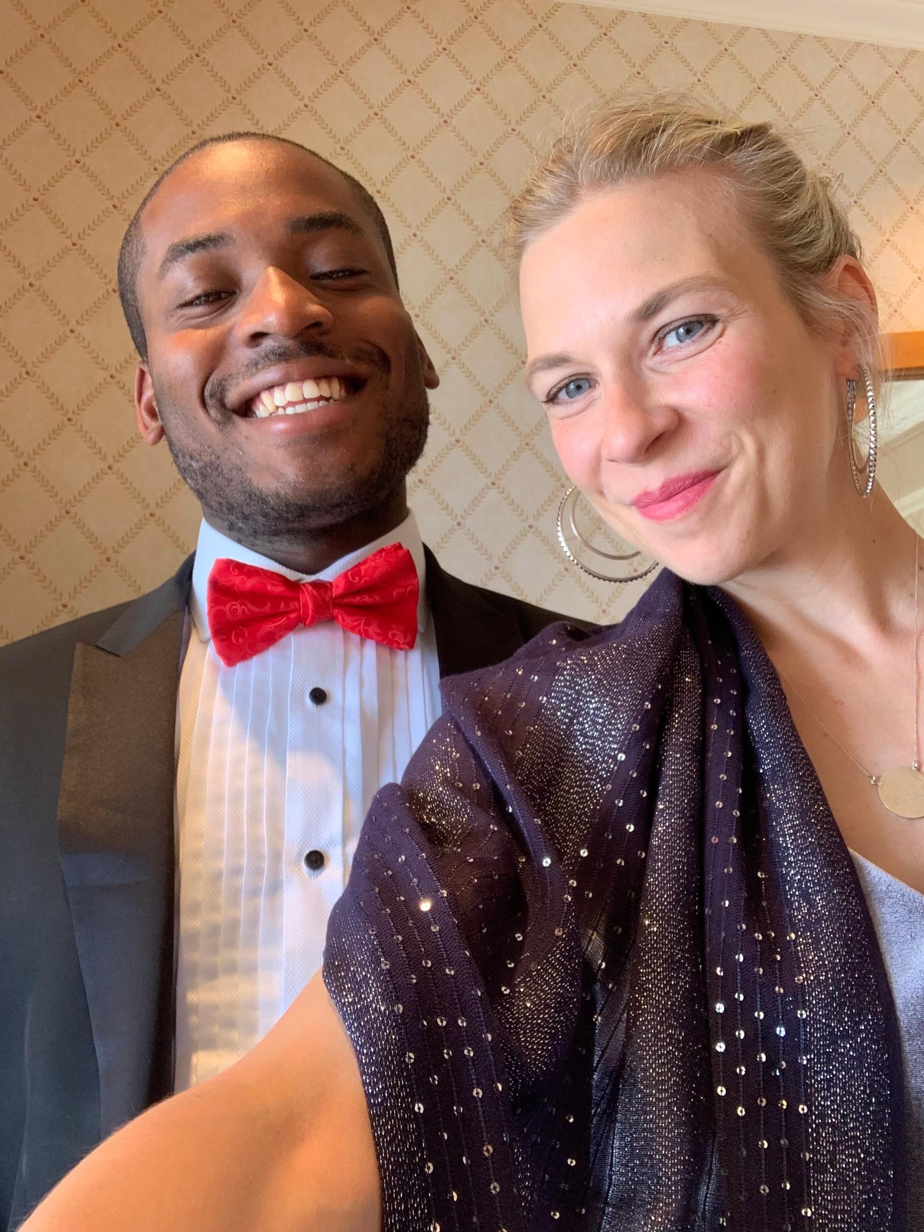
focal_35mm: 32
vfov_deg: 56.8
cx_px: 462
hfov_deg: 44.2
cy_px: 616
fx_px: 1139
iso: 50
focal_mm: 2.87
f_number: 2.2
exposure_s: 1/50
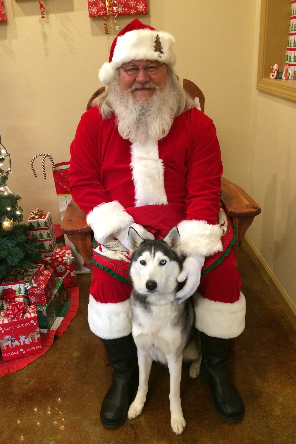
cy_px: 227
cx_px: 142
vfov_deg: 60.3
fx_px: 382
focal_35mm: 31
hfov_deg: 42.3
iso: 320
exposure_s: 1/30
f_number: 2.2
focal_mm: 4.15
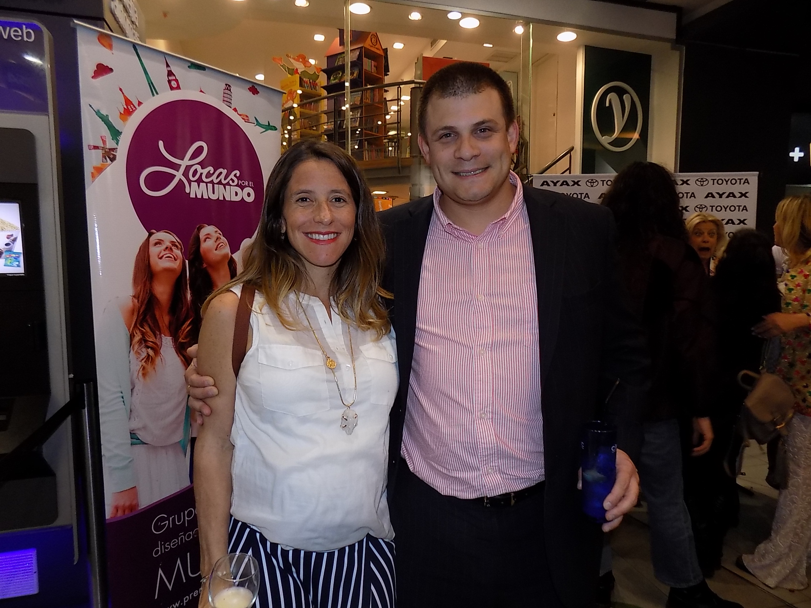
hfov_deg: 73.9
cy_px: 304
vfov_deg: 58.9
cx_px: 406
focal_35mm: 23
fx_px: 539
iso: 200
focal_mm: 4
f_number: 3.1
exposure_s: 1/30
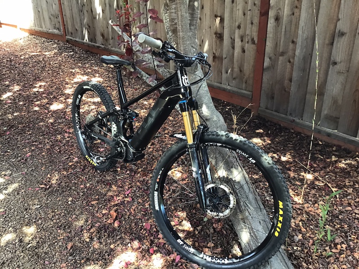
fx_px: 321
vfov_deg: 45.4
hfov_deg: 58.4
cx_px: 180
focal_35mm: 31
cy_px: 134
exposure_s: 1/30
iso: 50
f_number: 2.4
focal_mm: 3.3
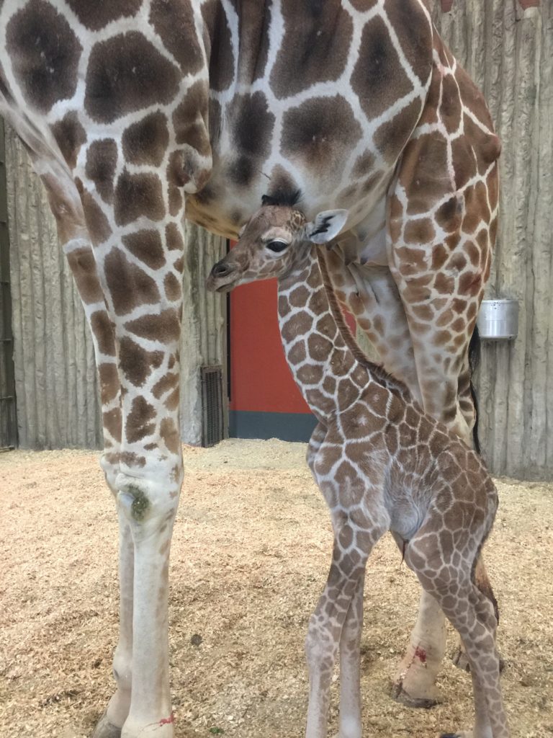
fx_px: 618
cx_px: 276
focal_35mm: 29
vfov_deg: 61.7
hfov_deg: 48.2
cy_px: 369
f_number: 2.2
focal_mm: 4.15
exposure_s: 1/10
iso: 125
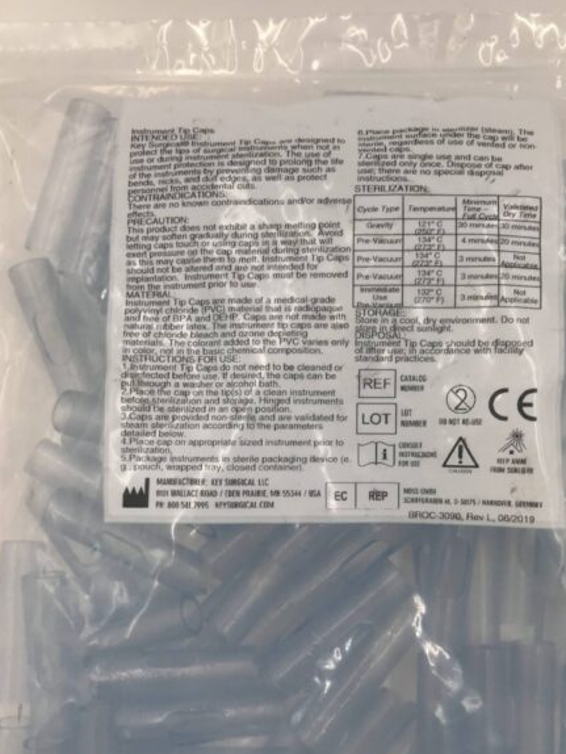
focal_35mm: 39
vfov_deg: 47.5
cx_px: 343
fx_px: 850
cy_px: 457
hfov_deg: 36.7
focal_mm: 3.99
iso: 20
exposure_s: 1/183
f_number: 1.8
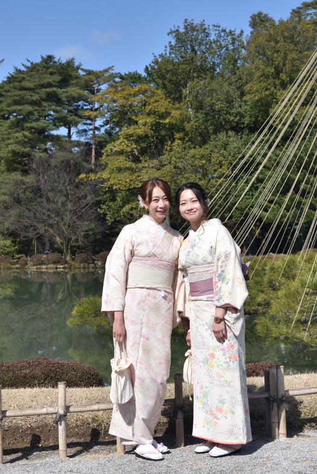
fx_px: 884
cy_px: 236
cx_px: 183
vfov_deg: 30.1
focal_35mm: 67
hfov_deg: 20.3
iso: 100
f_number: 5.6
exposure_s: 1/2000
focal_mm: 44
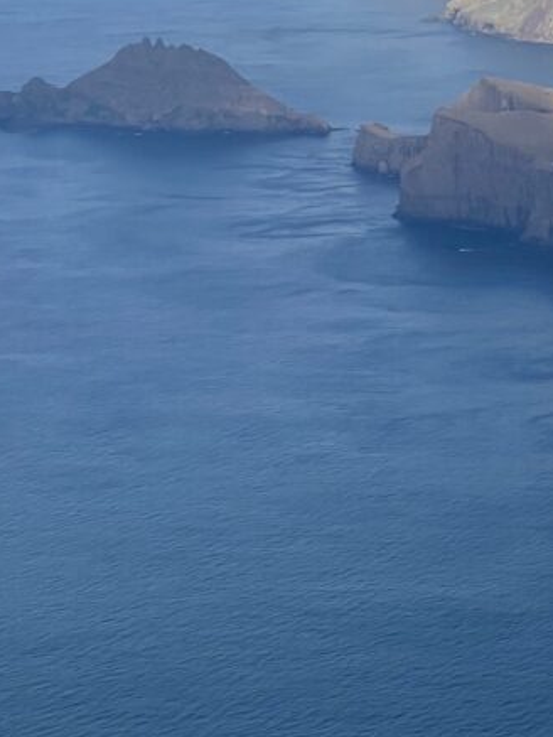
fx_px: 3193
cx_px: 361
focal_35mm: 150
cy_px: 66
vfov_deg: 13.0
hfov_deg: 9.9
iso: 20
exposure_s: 1/867
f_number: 2.2
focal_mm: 7.5
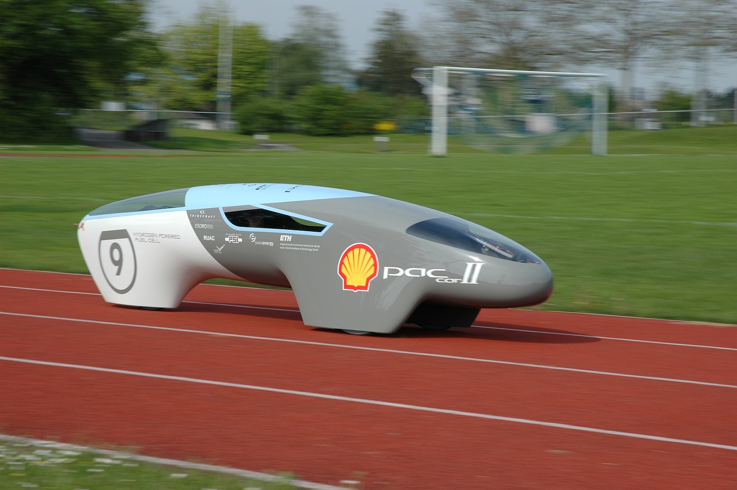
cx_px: 368
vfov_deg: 13.0
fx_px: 2148
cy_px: 245
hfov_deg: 19.5
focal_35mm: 105
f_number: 16
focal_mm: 70
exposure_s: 1/100
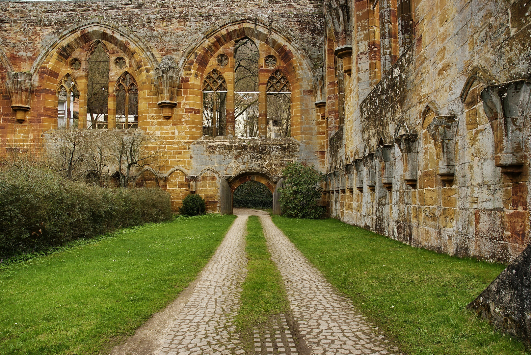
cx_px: 266
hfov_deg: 67.3
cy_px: 178
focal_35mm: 27
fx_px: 399
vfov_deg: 48.1
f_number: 9
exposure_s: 1/60
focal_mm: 18
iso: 100
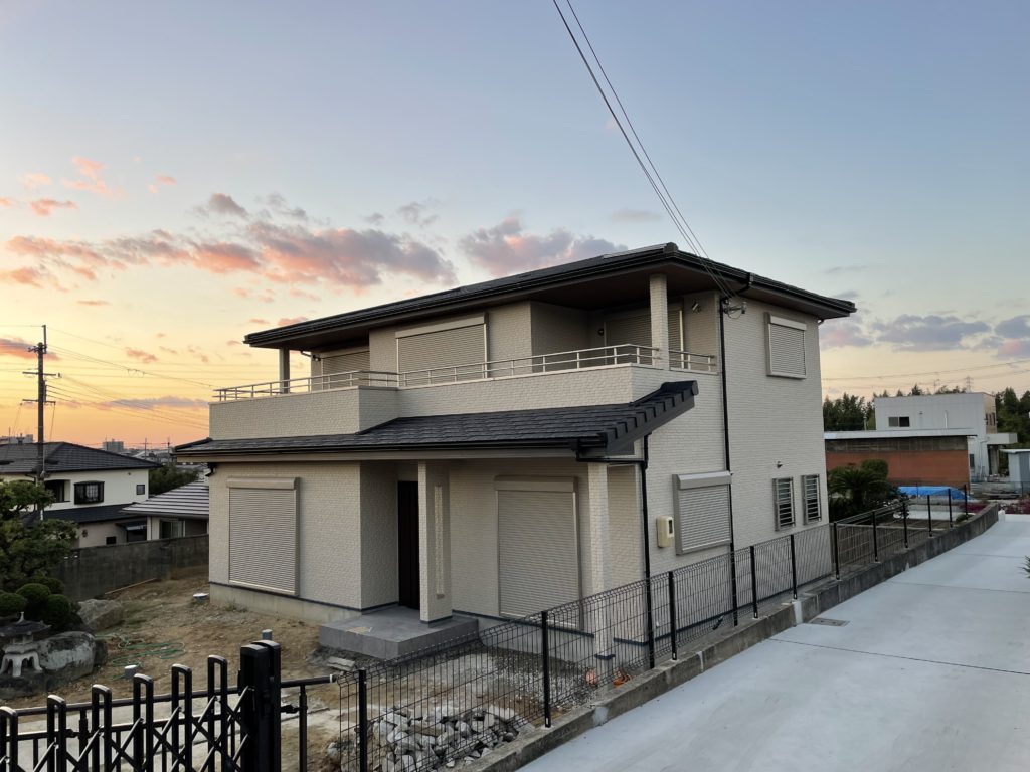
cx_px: 515
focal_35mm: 26
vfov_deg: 53.1
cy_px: 386
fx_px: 774
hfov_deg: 67.3
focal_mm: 4.2
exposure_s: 1/256
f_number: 1.6
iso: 32
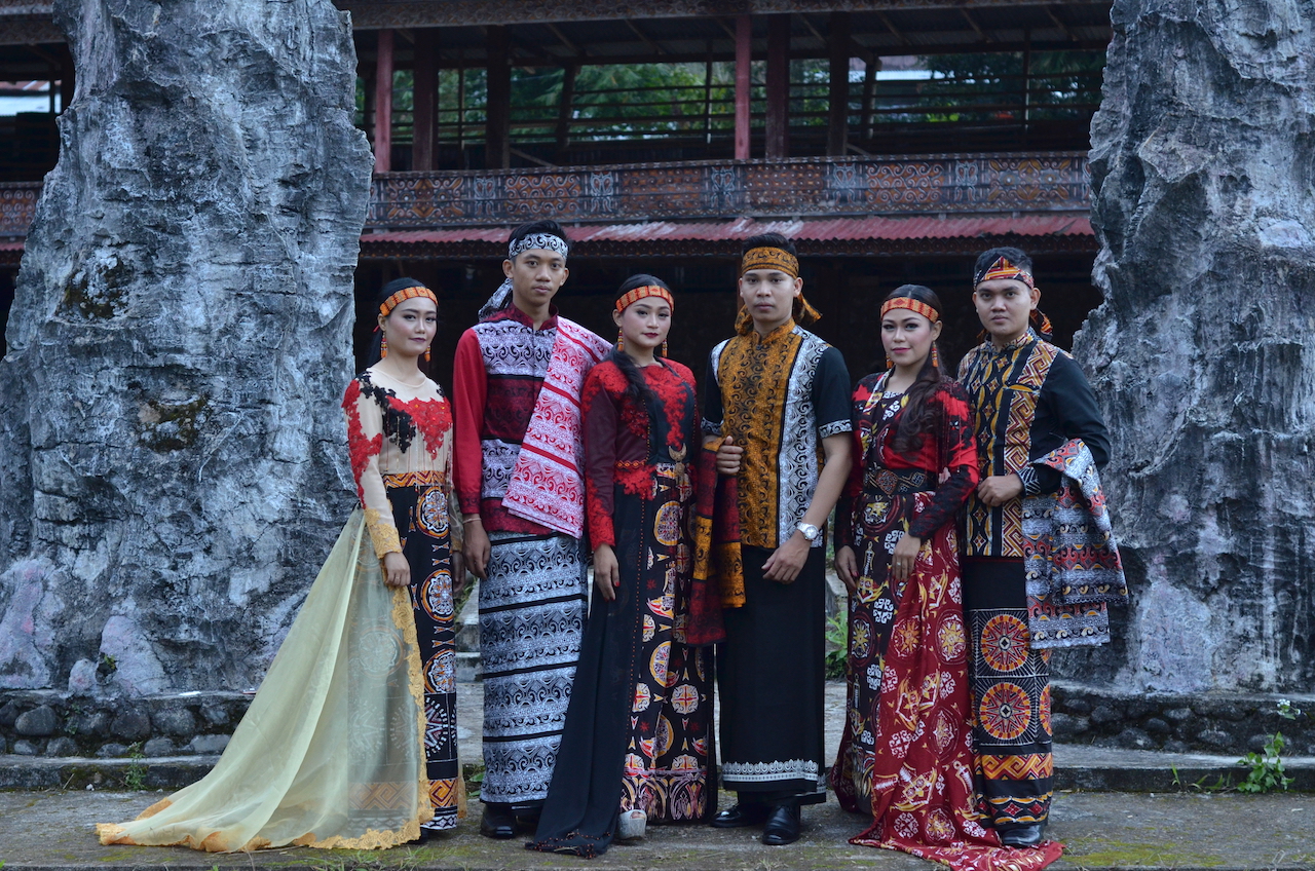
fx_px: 2734
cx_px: 658
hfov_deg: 27.0
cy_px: 436
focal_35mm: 75
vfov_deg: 18.1
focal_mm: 50
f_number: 4
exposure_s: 1/160
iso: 500
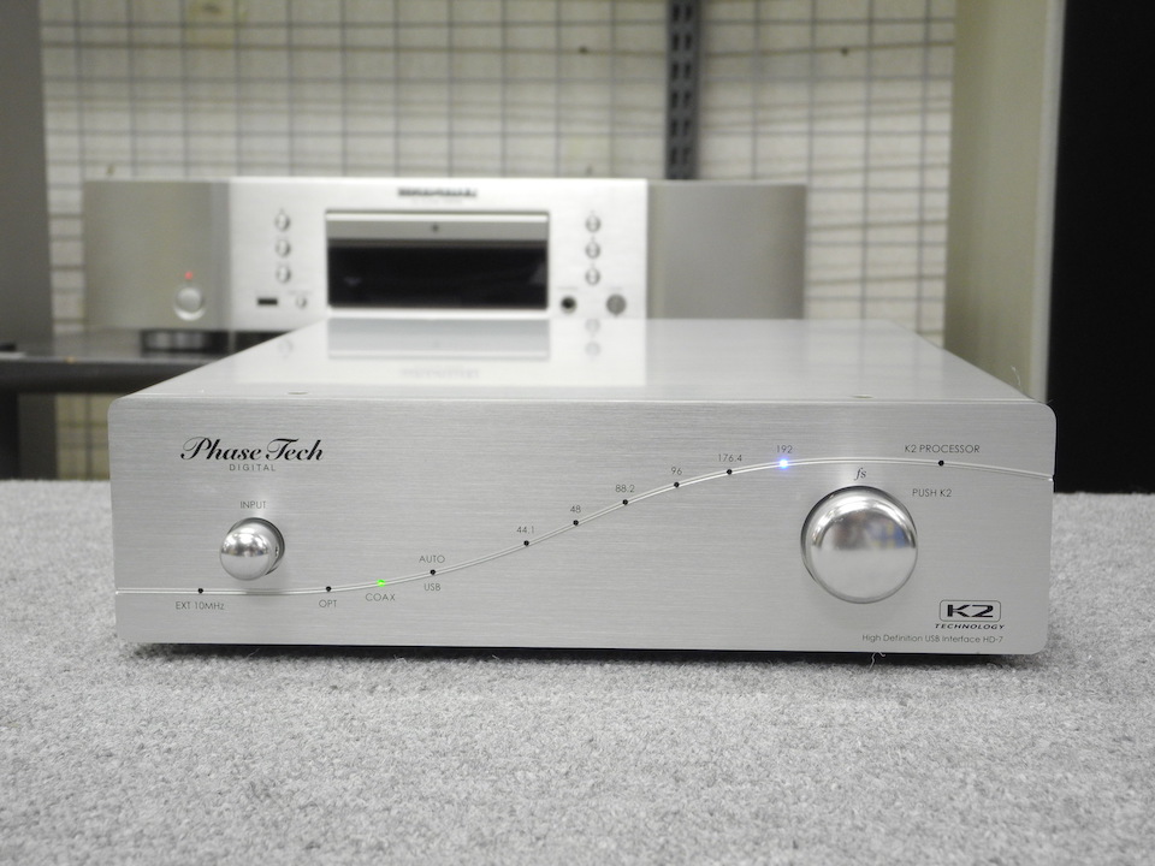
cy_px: 433
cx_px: 578
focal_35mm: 50
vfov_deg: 29.1
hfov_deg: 38.2
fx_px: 1668
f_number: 3.5
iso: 297
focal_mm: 10.7
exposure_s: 1/30
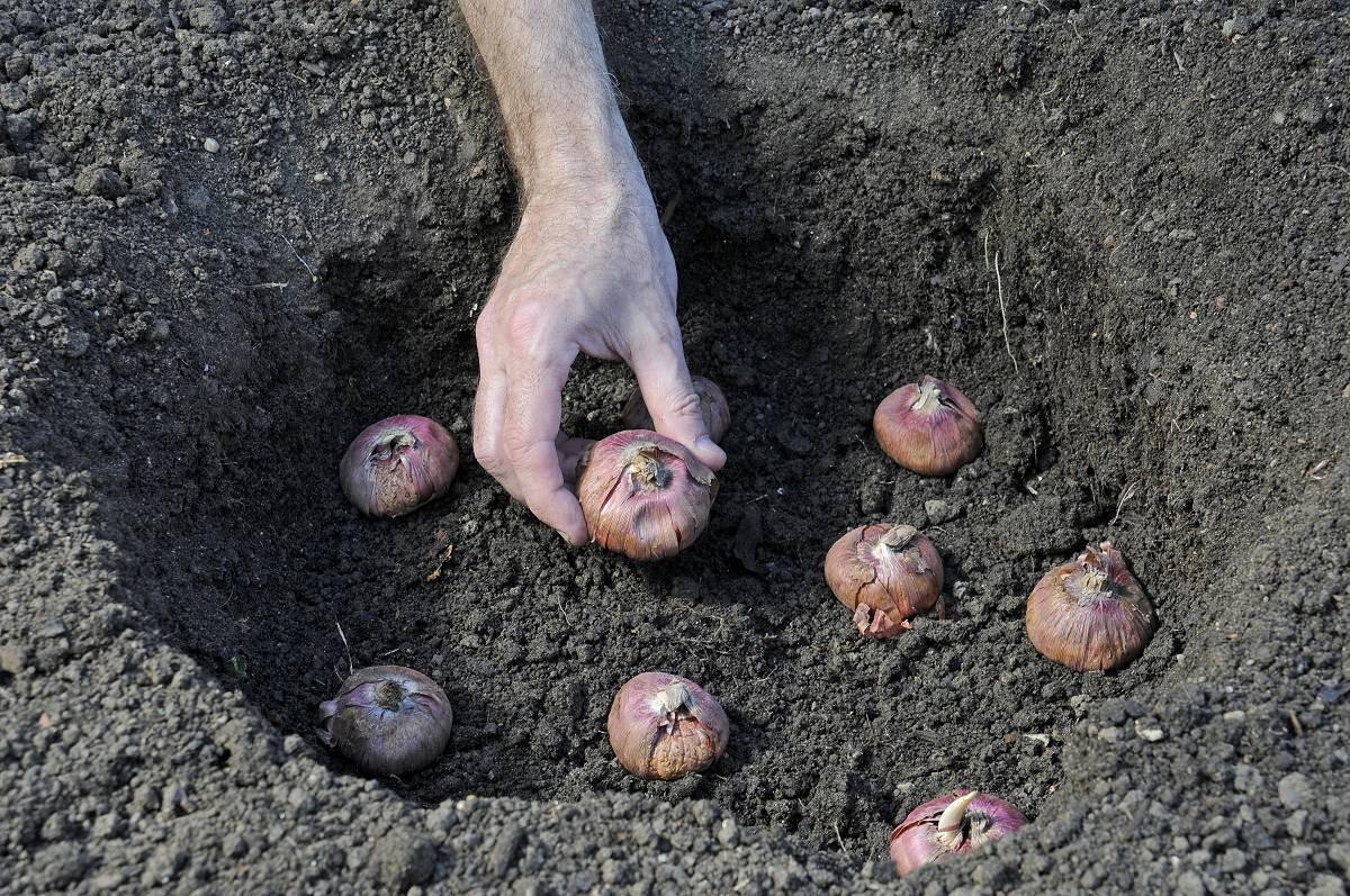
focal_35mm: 60
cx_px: 675
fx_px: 2247
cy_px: 448
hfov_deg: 33.4
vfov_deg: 22.6
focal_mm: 40
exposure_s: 1/100
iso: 250
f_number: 10
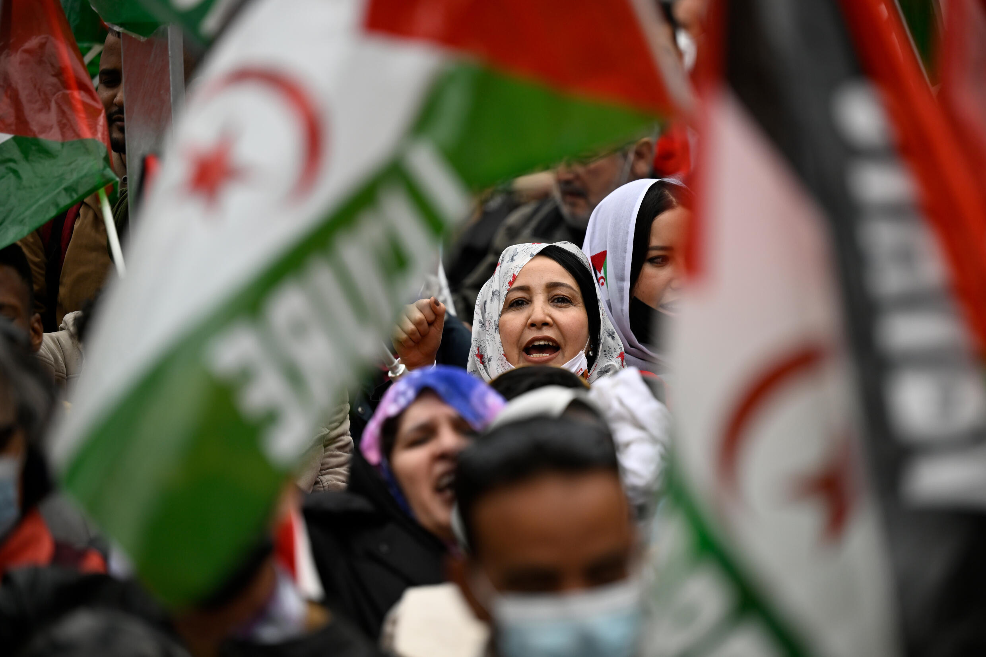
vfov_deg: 9.1
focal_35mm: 150
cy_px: 328
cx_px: 493
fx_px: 4108
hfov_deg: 13.7
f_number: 2.8
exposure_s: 1/3200
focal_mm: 150
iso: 400
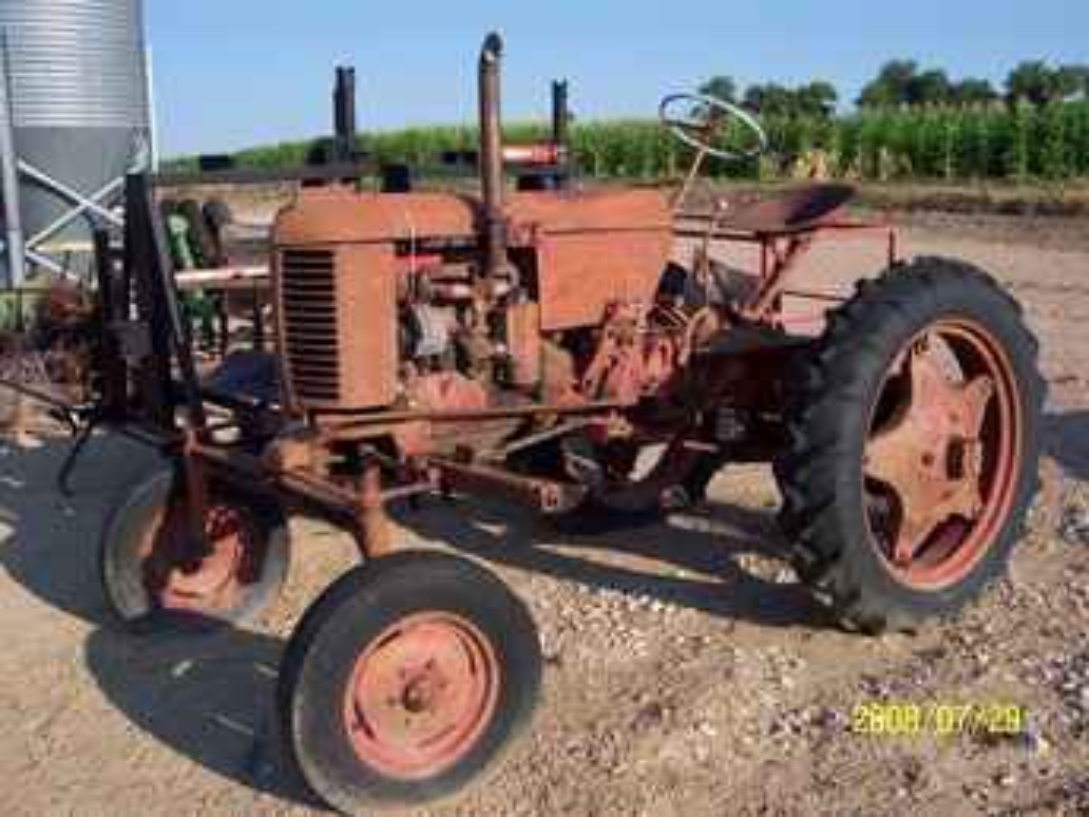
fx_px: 1195
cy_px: 408
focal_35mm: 38
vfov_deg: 37.7
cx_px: 544
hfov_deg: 49.0
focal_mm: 8
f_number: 4.8
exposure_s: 1/500
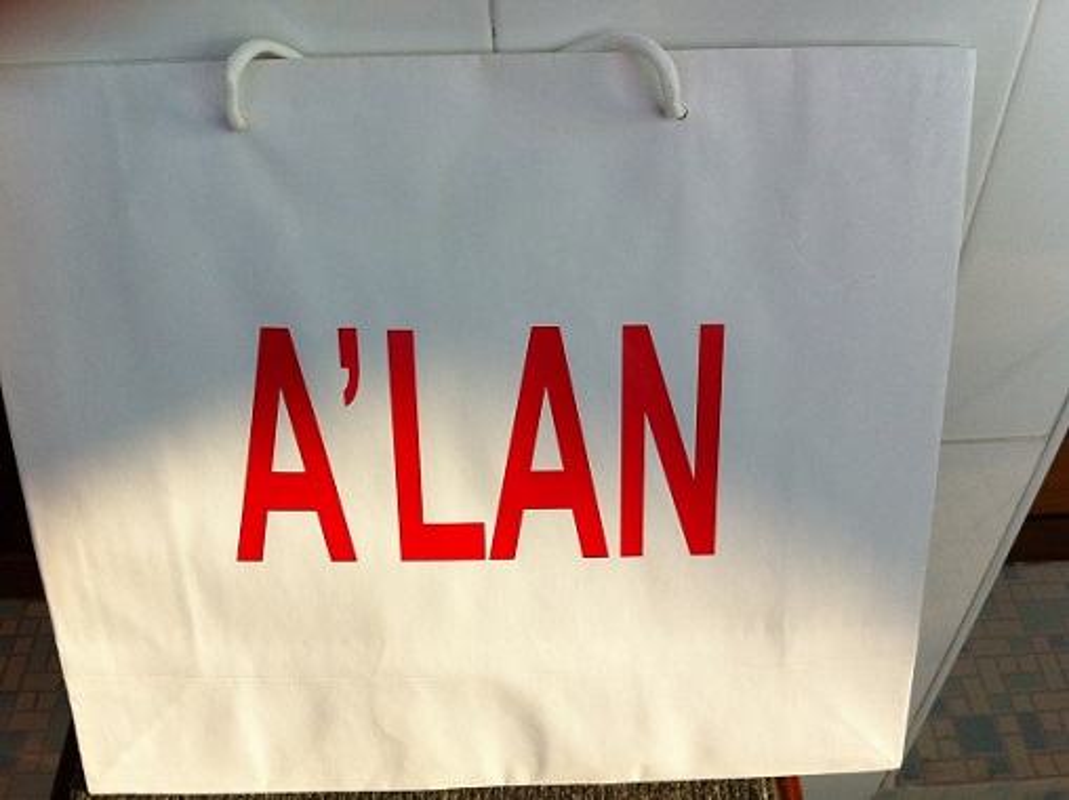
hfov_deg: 52.7
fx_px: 1080
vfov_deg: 40.6
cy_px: 400
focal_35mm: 35
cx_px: 534
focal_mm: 3.85
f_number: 2.8
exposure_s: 1/425
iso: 80
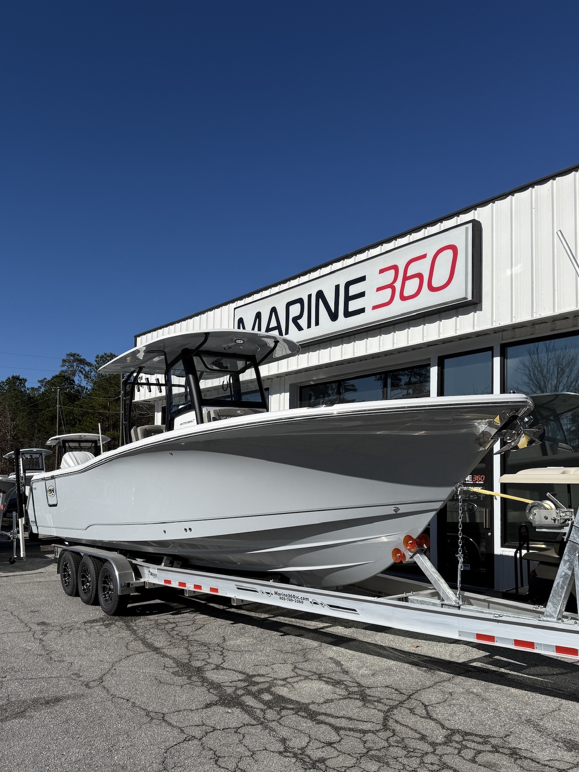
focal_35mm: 29
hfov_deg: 48.2
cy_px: 448
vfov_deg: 61.3
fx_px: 647
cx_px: 268
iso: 80
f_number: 1.78
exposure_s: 1/9091
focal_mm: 6.76
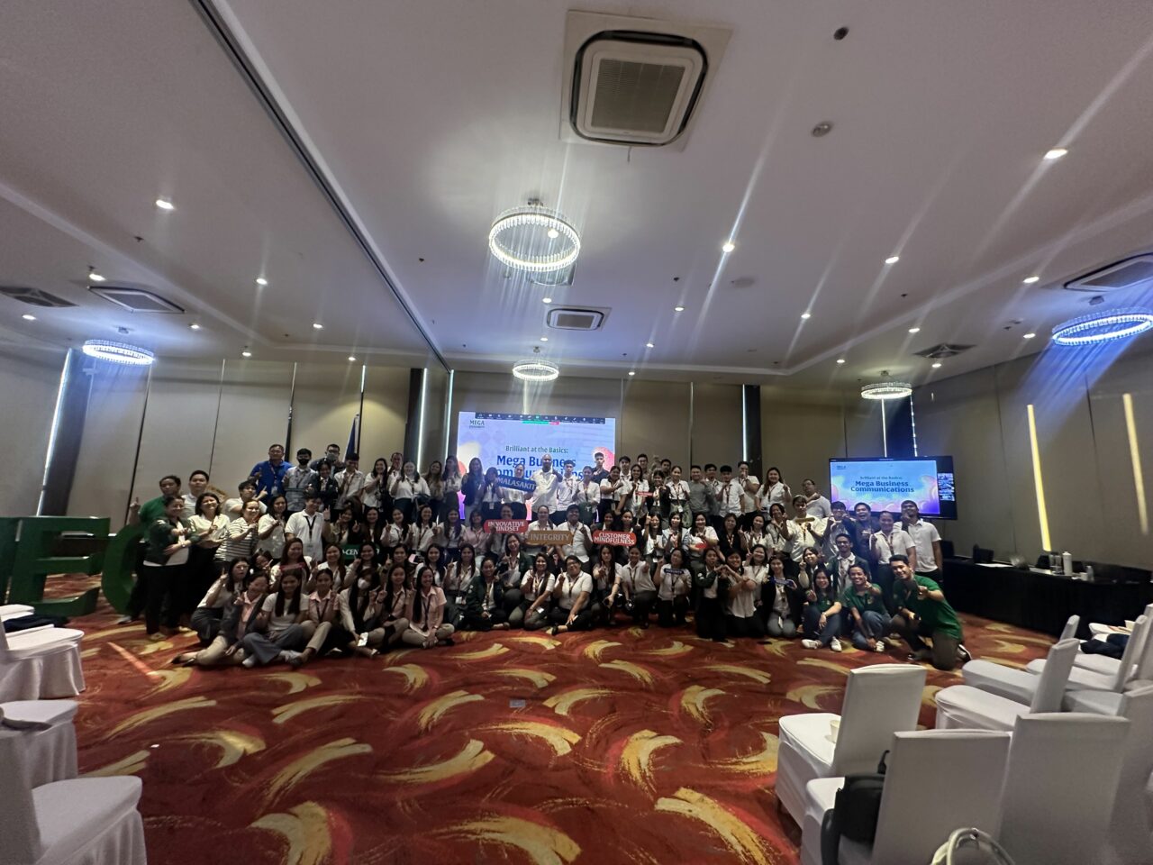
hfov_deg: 102.1
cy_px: 432
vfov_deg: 85.7
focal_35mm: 14
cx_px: 576
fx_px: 466
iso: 320
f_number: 2.2
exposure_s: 1/60
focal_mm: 2.22
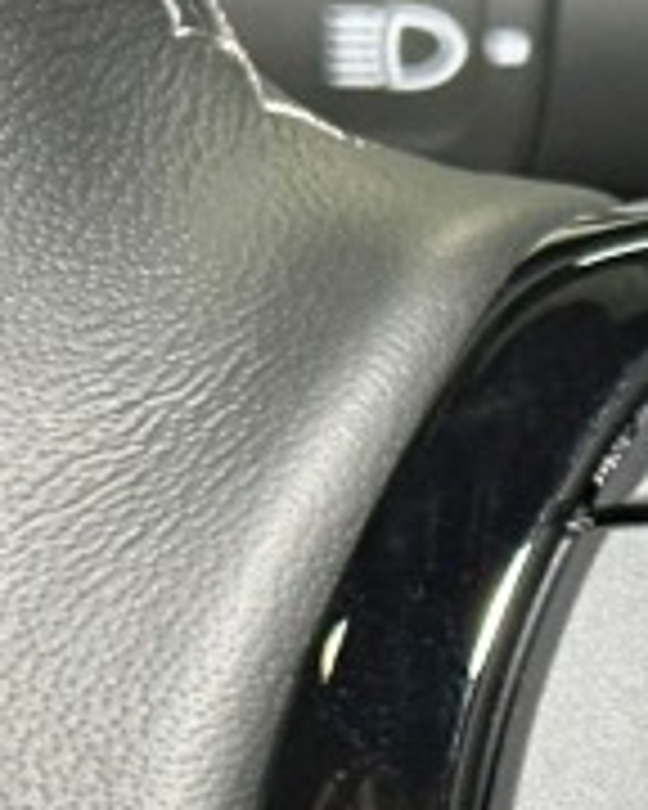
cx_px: 1156
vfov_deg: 7.2
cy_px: 702
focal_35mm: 267
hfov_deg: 5.7
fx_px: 6401
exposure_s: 1/40
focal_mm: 6.86
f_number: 1.78
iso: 500
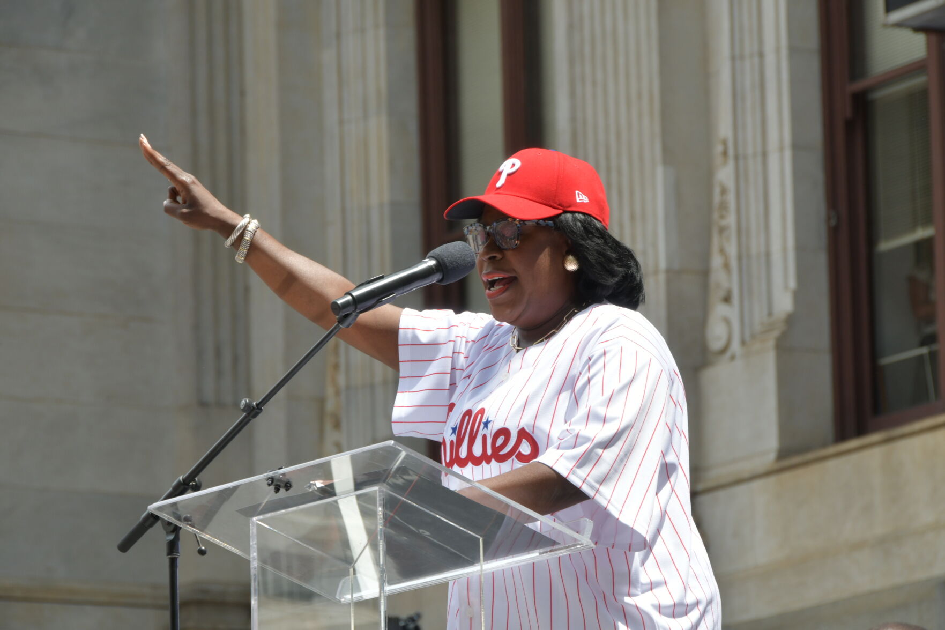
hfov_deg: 10.2
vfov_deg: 6.8
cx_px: 472
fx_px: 5315
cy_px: 315
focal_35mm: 202
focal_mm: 135
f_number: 9.5
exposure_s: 1/250
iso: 200
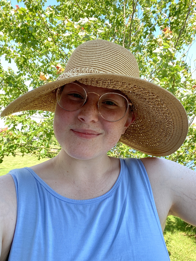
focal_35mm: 30
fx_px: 226
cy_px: 130
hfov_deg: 46.8
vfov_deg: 60.0
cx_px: 98
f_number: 2.2
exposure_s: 1/122
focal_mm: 2.71
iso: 50
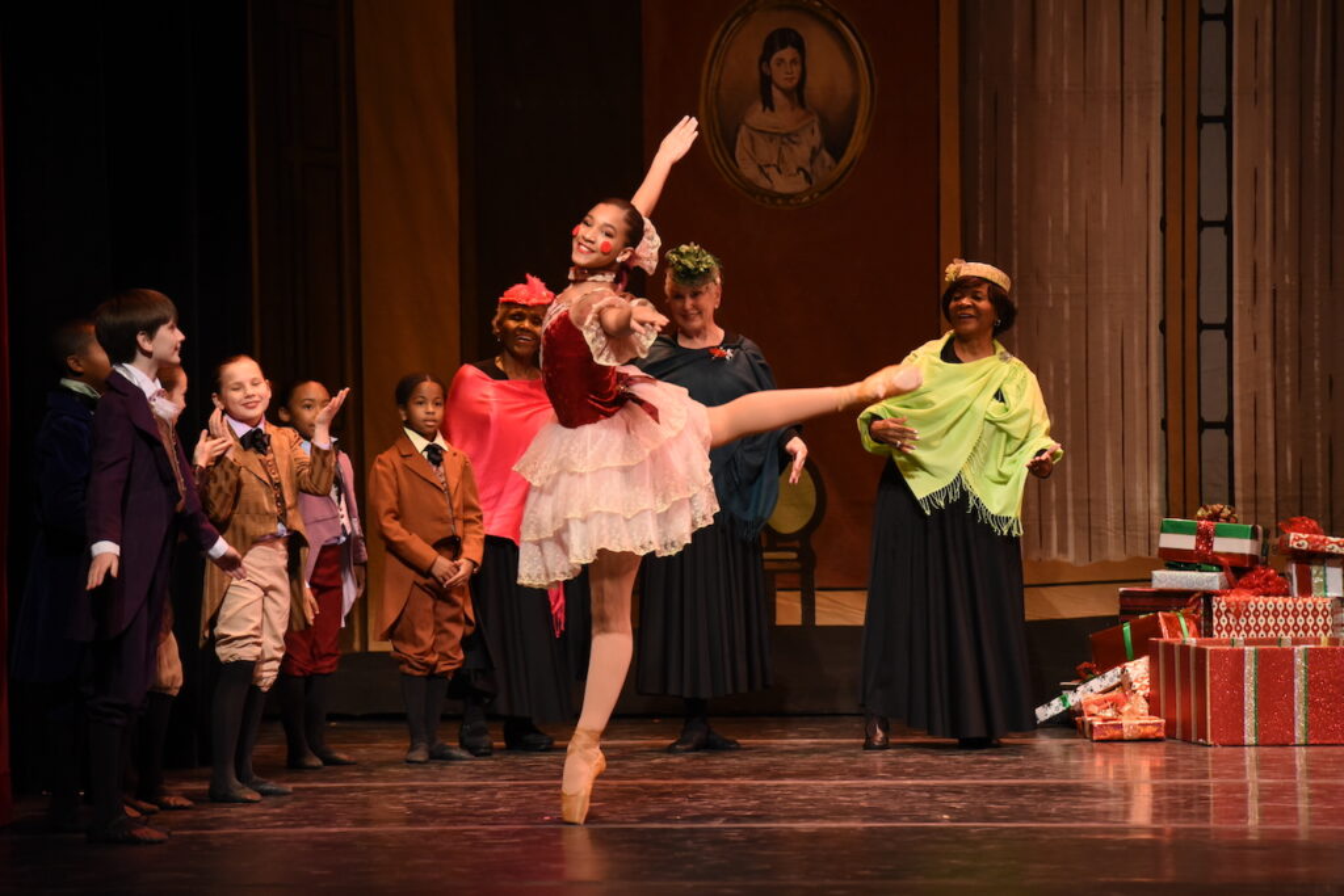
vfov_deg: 6.9
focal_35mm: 200
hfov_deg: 10.3
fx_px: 7467
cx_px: 672
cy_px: 448
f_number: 5.6
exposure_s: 1/320
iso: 4000
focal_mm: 200
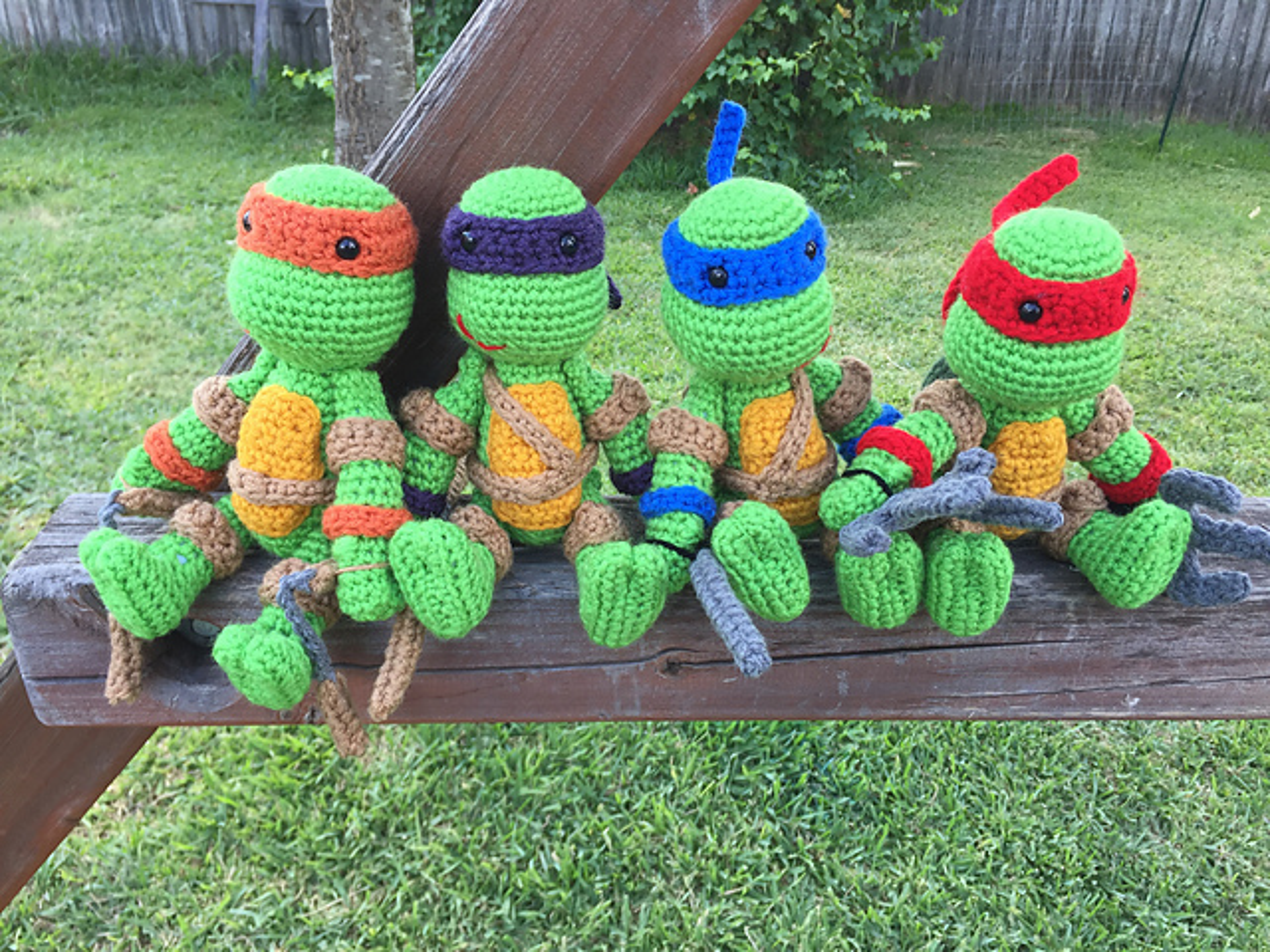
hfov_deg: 61.7
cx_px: 635
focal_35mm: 29
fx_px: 1064
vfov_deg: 48.2
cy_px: 476
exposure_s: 1/172
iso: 32
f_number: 2.2
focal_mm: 4.15
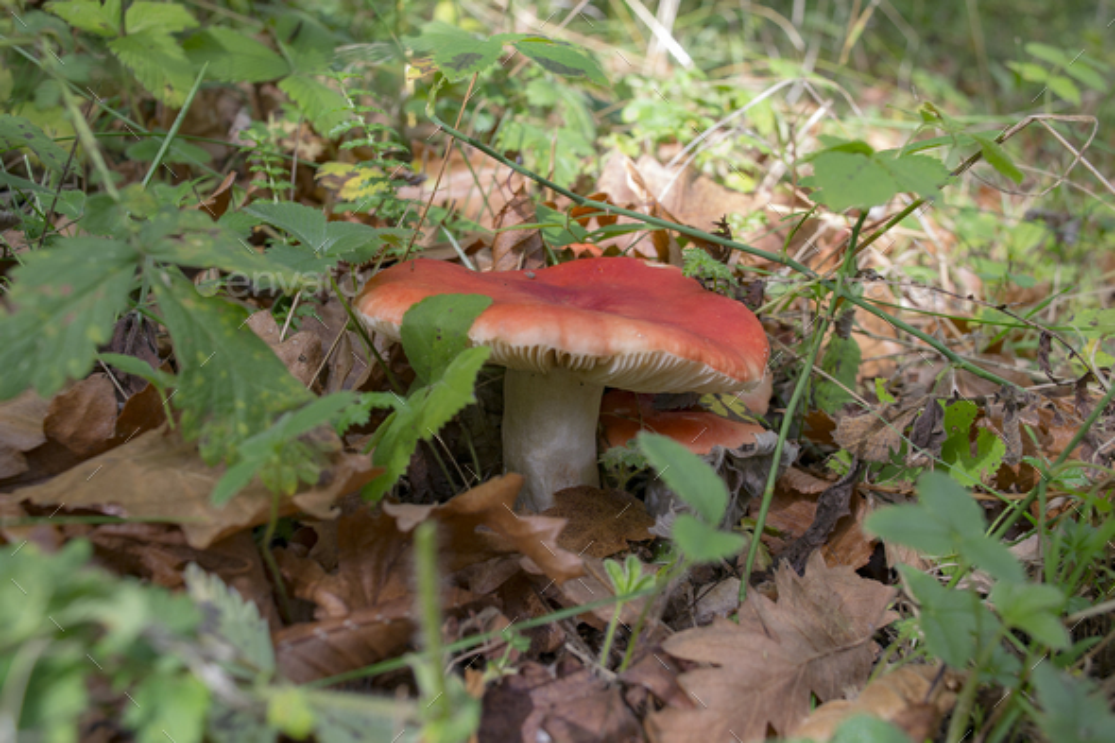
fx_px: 1208
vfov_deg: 34.2
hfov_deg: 49.6
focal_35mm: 39
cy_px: 372
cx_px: 558
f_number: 7.1
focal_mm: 26
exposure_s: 1/40
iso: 100
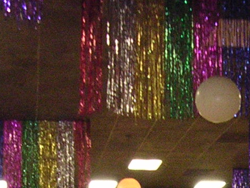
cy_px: 355
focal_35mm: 164
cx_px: 305
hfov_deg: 11.8
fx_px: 1184
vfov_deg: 8.6
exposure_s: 1/10.7
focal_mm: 5.8
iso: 400
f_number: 2.8
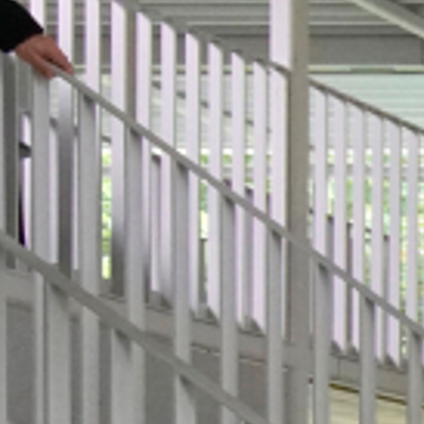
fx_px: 2065
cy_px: 653
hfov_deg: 7.8
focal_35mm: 149
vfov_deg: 11.2
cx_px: 1677
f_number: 8
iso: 2500
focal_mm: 20
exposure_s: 1/200
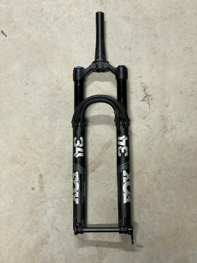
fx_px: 395
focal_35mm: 52
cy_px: 132
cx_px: 98
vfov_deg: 36.8
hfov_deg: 28.0
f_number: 2
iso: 200
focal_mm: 6
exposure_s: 1/60
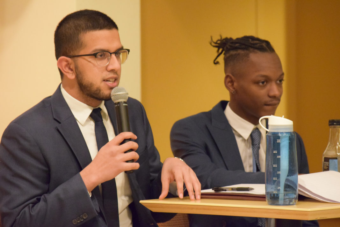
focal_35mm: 225
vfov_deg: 6.1
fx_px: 2125
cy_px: 114
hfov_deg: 9.1
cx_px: 170
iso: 6400
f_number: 5
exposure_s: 1/80
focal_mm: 150
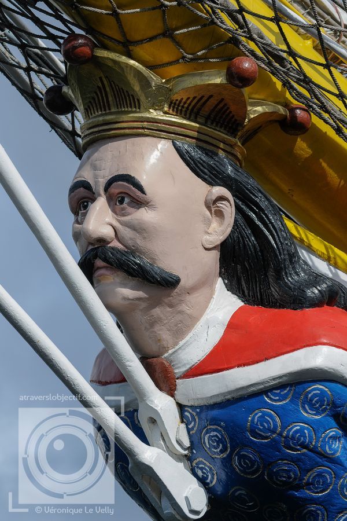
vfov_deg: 10.2
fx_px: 2928
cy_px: 260
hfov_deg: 6.8
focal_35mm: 202
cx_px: 174
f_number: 5.6
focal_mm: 135
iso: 200
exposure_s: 1/1250
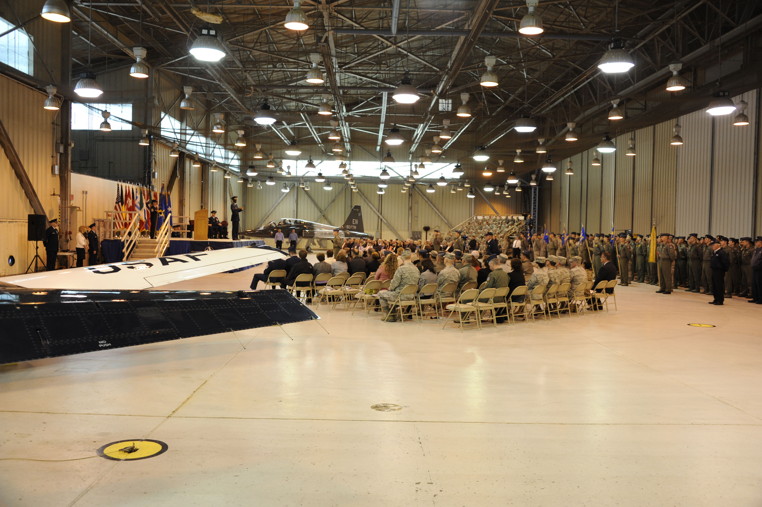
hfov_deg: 58.7
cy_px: 254
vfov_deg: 41.1
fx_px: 677
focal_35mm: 32
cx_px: 381
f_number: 5.6
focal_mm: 32
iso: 1250
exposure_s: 1/100
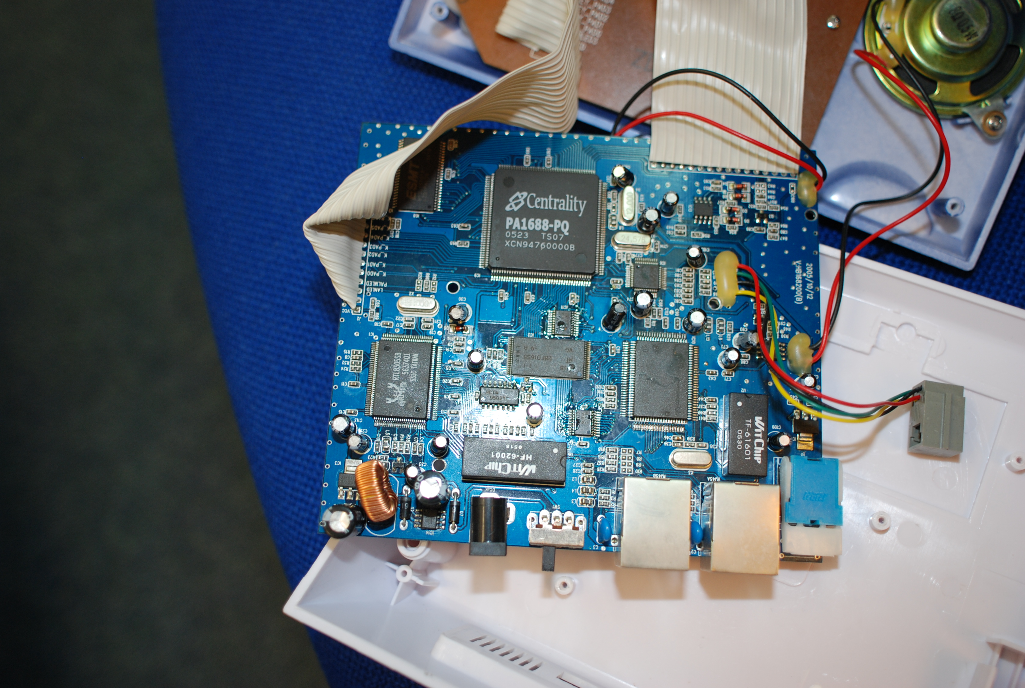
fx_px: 856
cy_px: 344
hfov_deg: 61.8
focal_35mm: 30
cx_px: 512
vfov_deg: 43.8
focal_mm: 20
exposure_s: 1/60
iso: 200
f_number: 2.8
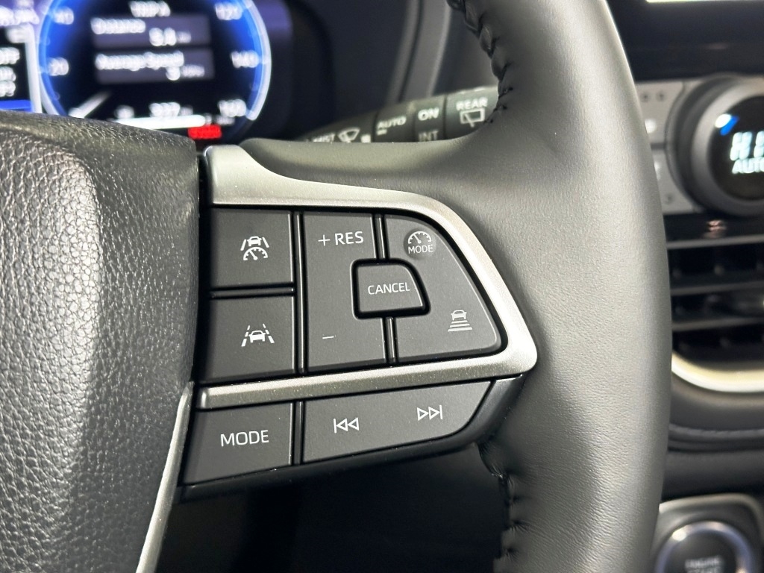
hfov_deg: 39.7
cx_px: 382
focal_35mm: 48
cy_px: 286
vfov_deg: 30.3
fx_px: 1059
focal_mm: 6.86
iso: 500
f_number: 1.78
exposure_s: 1/40
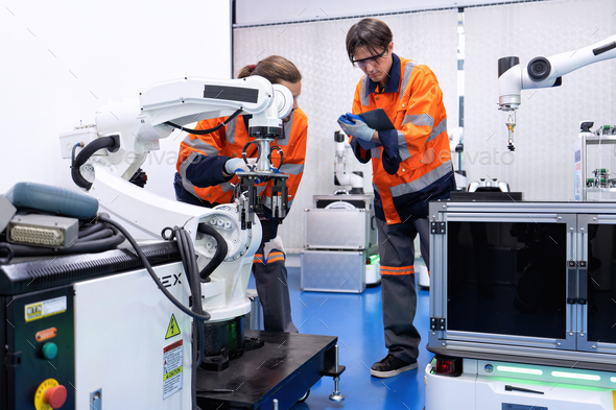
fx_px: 599
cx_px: 308
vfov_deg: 37.8
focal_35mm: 35
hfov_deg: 54.4
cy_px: 205
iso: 1250
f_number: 2.8
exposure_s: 1/160
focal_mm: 35
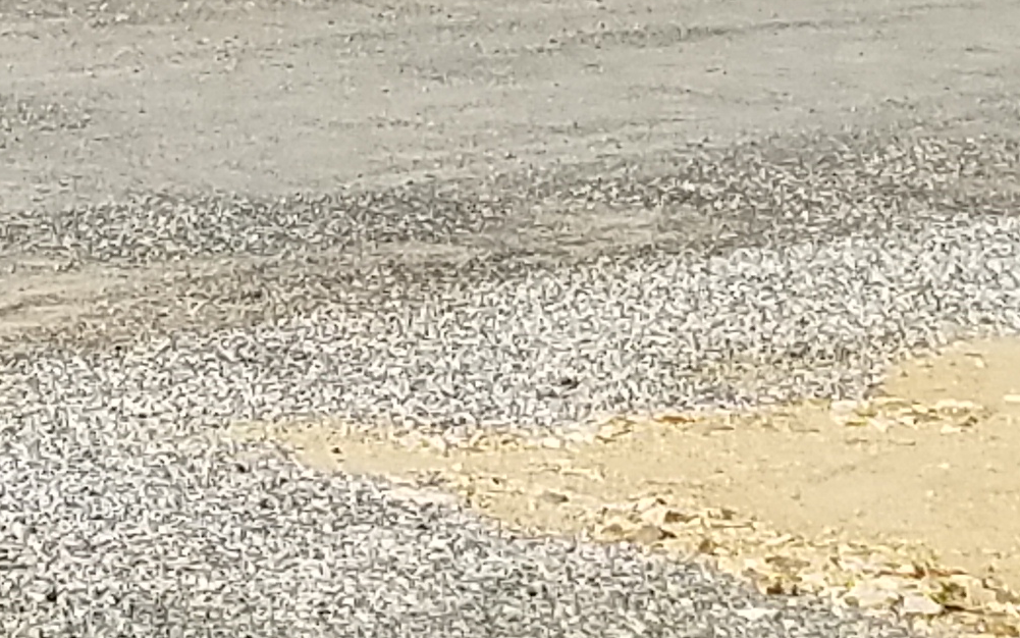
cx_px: -710
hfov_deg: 16.3
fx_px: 3086
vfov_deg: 10.4
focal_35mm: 111
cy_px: -802
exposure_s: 1/2536
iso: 50
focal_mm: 4.2
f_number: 1.7
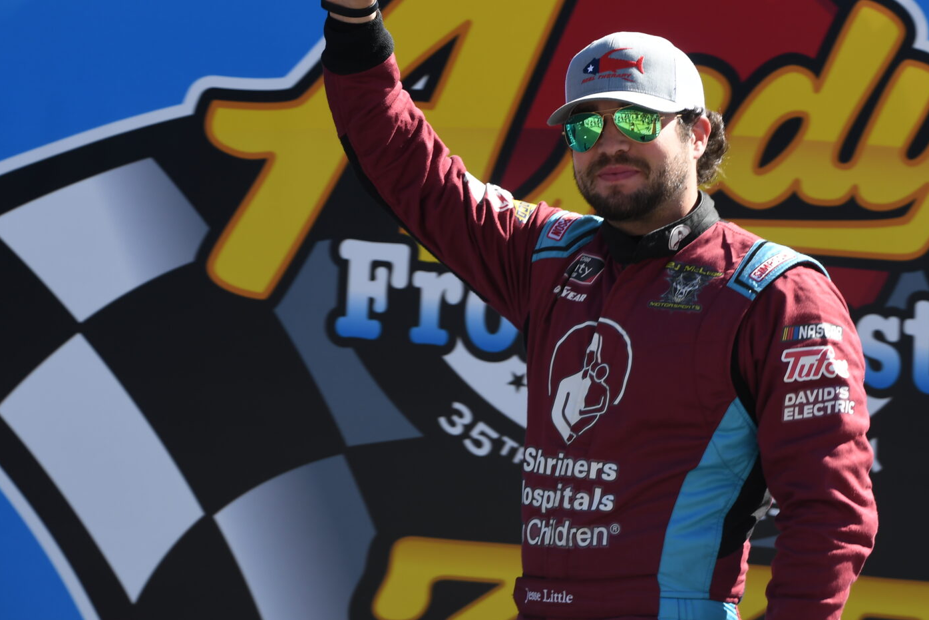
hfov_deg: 10.4
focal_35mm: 198
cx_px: 626
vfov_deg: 6.9
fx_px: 5110
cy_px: 199
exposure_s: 1/200
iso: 100
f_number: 7.1
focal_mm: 90
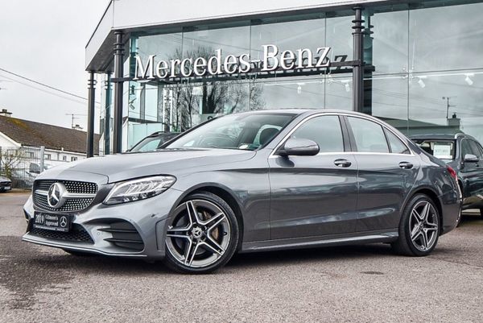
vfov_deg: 43.7
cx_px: 242
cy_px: 162
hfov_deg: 61.9
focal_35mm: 30
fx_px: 403
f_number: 5.6
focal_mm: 20
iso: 125
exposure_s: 1/100
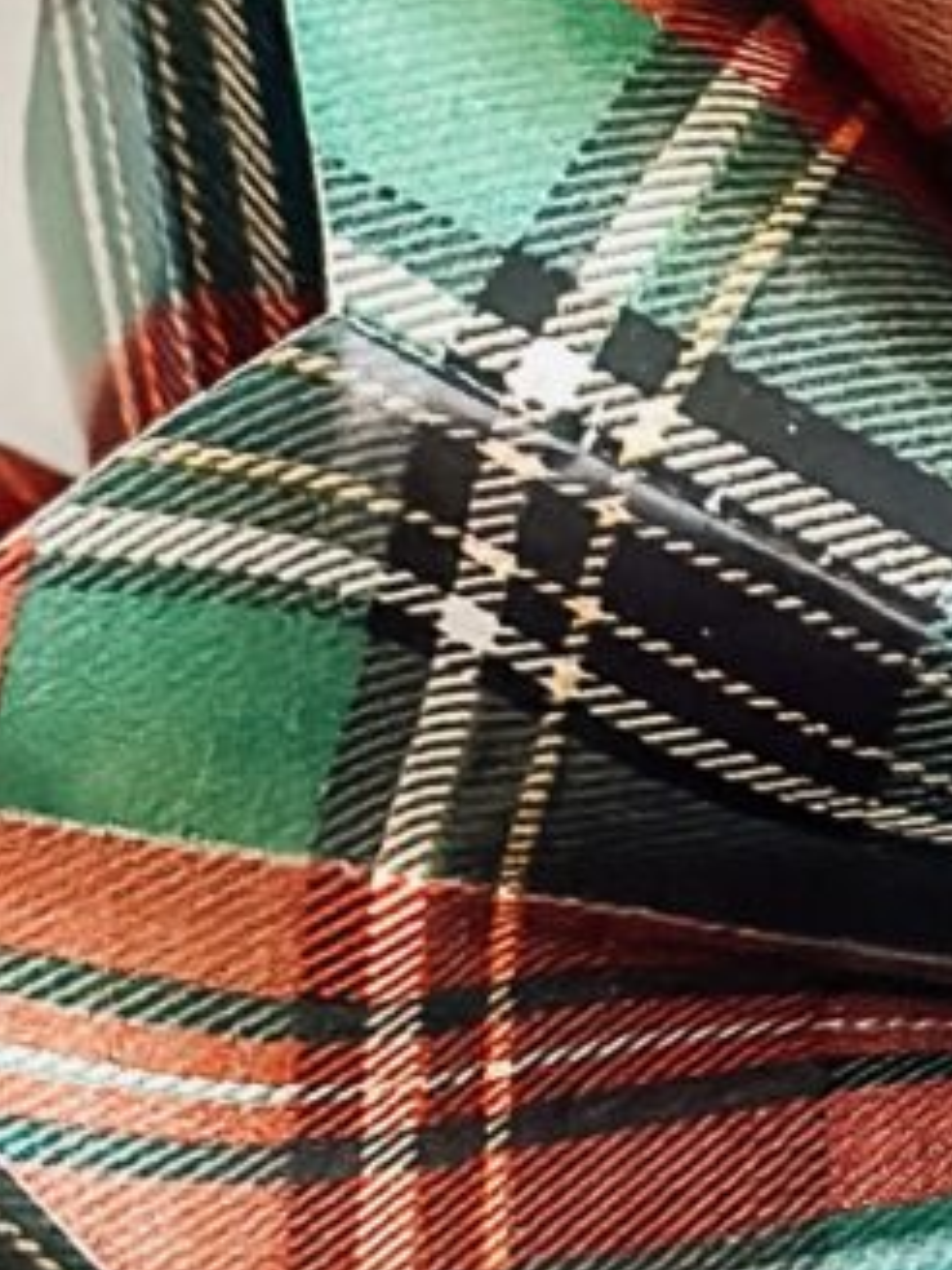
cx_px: 1916
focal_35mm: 300
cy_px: 1270
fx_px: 11001
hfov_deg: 4.9
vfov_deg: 6.6
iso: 640
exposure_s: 1/40
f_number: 1.8
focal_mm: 6.86
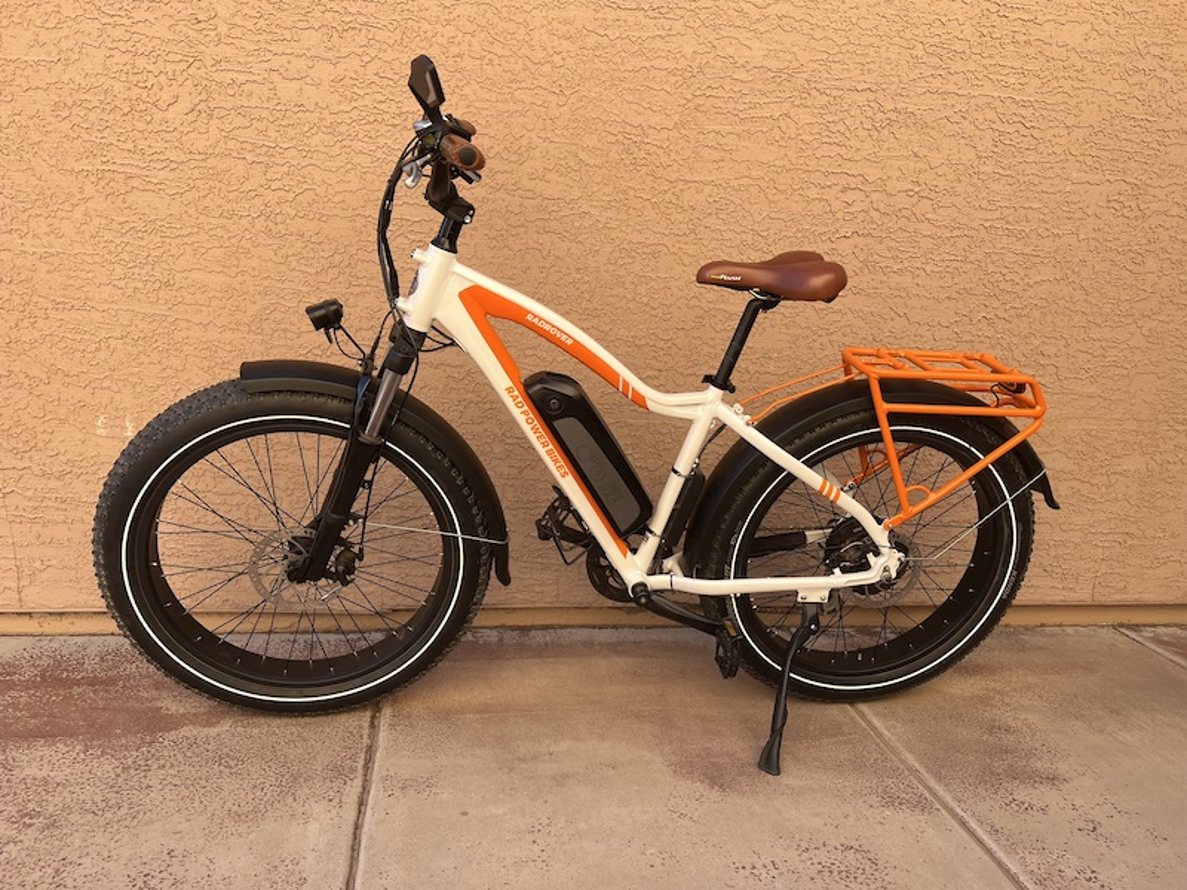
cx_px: 594
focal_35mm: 26
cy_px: 445
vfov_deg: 53.1
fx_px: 892
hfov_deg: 67.3
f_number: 1.5
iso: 50
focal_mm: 5.7
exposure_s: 1/718
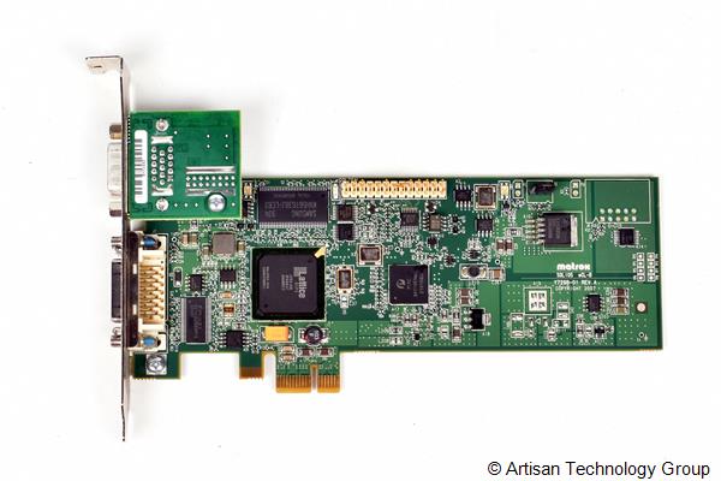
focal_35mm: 42
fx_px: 841
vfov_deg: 31.9
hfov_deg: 46.4
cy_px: 240
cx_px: 360
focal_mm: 28
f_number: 11
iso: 200
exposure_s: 1/200
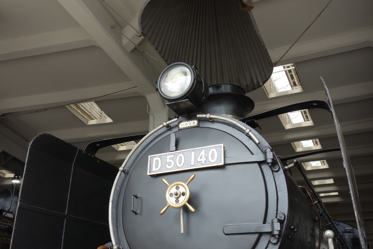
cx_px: 186
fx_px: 373
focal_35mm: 36
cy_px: 124
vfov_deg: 36.9
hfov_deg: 53.1
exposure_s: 1/100
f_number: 4
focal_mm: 13.42
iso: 125
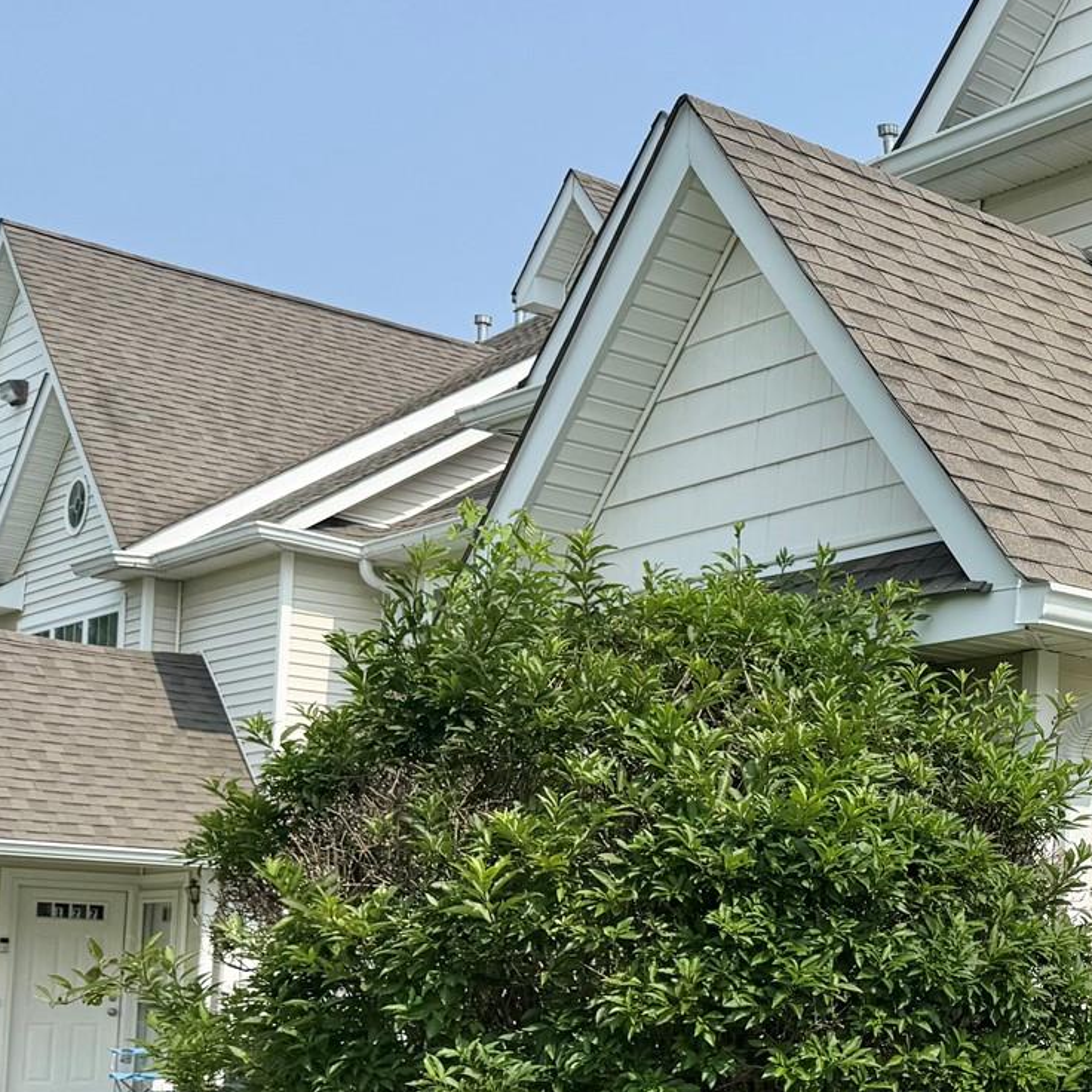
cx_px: 1484
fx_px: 2106
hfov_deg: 24.6
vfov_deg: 28.4
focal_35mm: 59
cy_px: 878
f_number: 1.78
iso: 80
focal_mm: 6.76
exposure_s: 1/6410
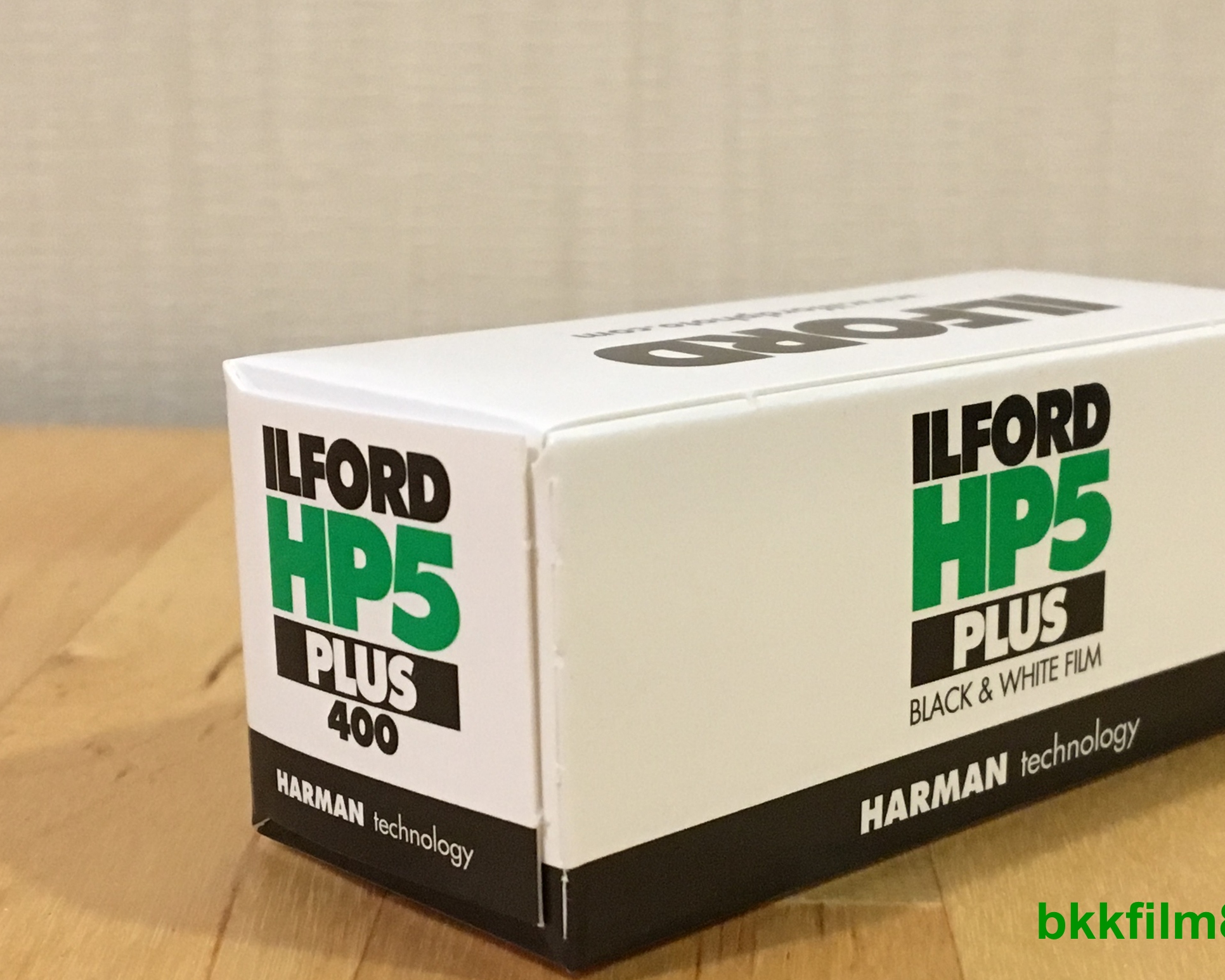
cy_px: 613
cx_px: 773
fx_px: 1377
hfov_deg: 47.5
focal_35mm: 38
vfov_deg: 38.9
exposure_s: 1/17
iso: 200
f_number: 2.2
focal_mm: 4.15
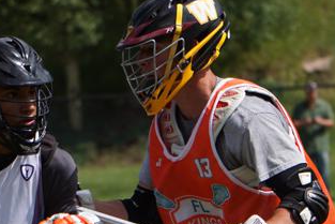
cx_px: 105
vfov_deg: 2.3
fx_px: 5576
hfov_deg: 3.4
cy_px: 270
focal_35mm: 599
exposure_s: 1/640
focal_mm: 122
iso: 100
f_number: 5.6
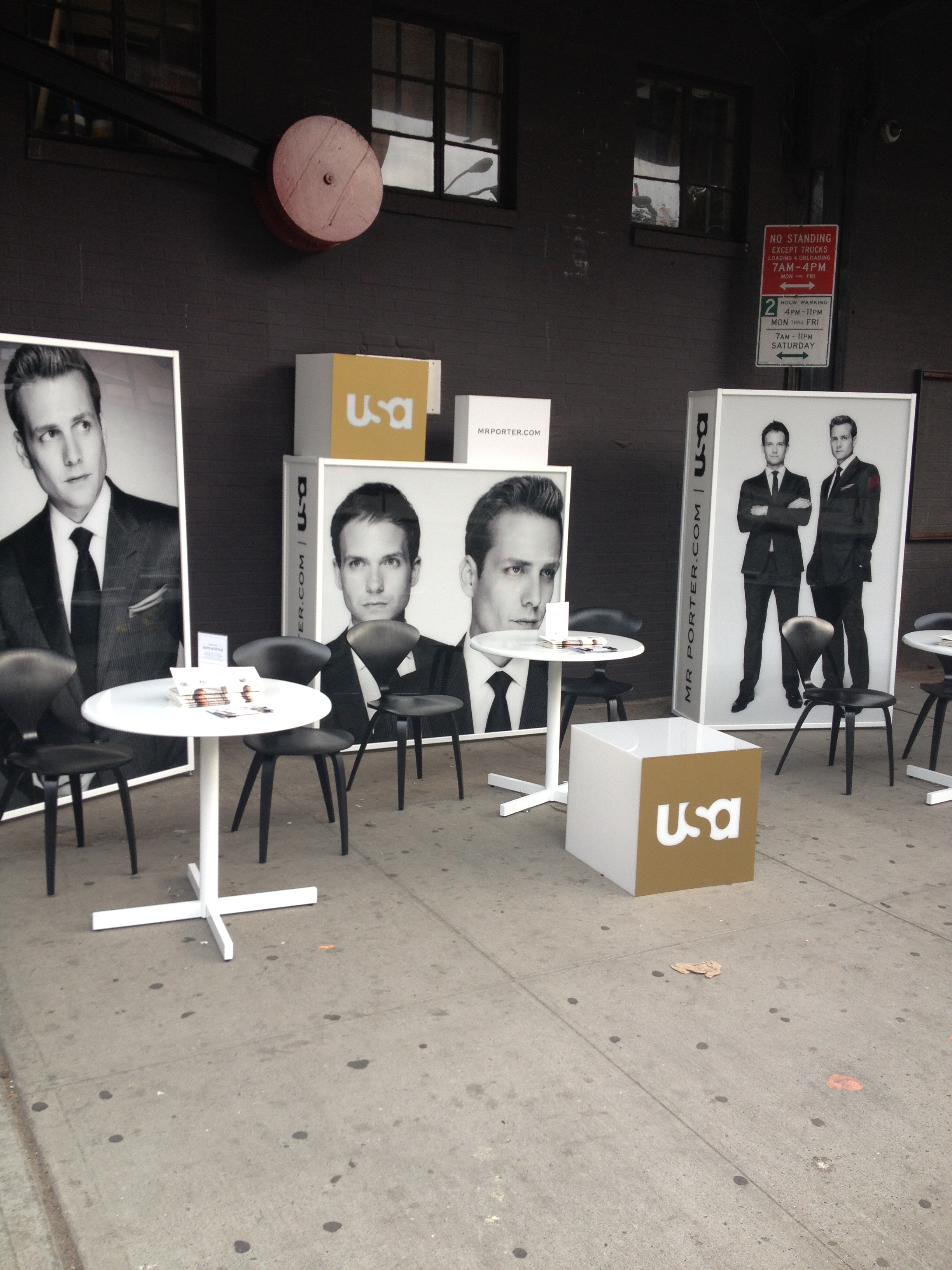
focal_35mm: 35
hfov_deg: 40.7
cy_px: 635
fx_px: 1283
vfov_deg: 52.6
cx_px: 476
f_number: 2.4
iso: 80
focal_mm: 4.28
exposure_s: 1/60
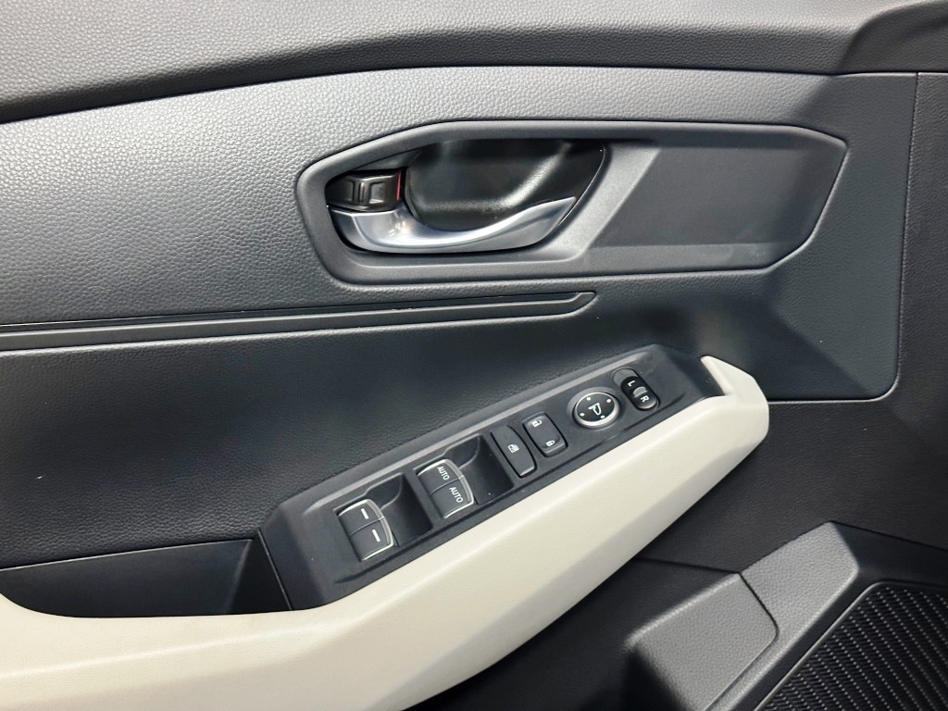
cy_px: 356
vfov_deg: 30.3
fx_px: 1315
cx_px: 474
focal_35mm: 48
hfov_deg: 39.7
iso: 500
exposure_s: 1/30
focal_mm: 6.86
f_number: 1.78
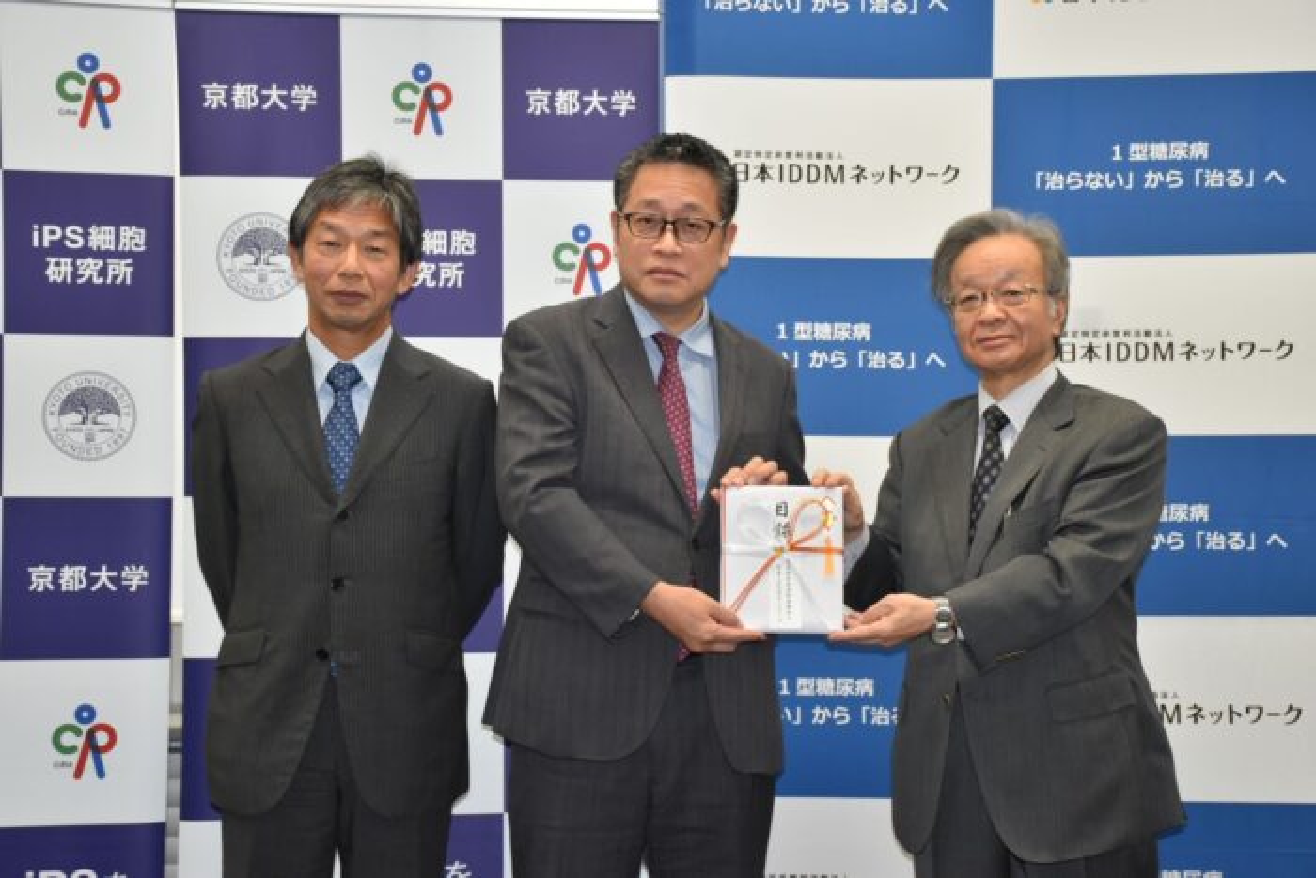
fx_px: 2194
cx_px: 658
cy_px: 439
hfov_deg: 33.4
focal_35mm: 60
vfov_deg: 22.6
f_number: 5
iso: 800
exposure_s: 1/100
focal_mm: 40
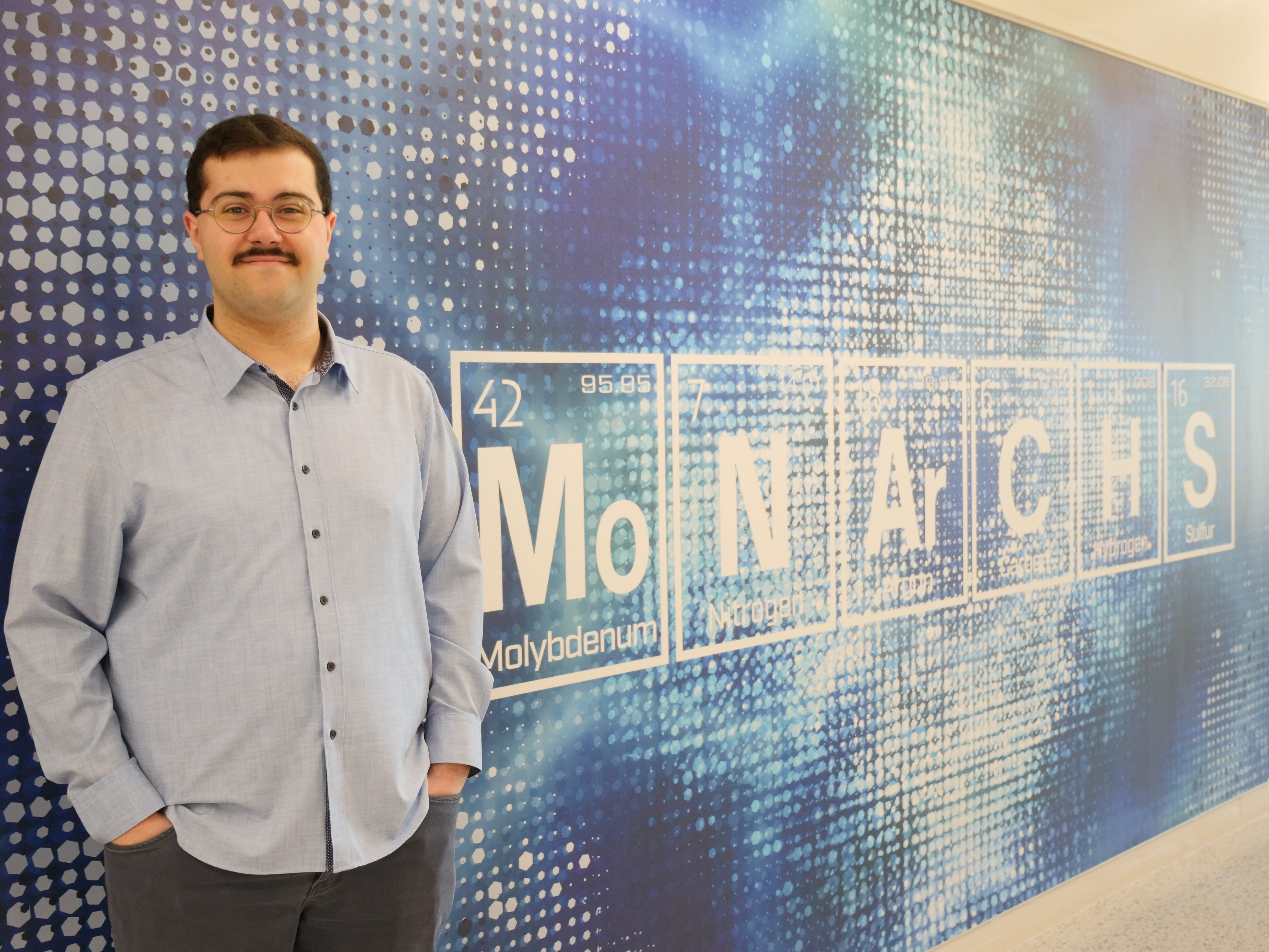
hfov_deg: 49.0
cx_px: 634
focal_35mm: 38
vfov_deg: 37.7
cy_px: 476
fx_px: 1393
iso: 1000
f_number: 2.8
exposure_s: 1/60
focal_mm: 19
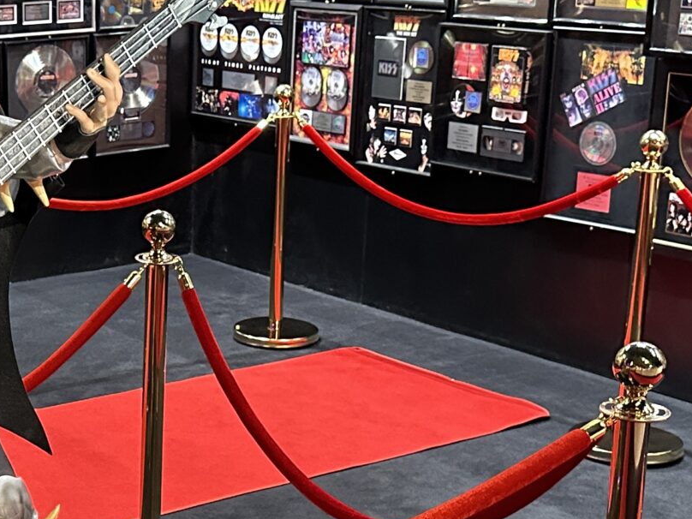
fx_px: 1519
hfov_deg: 24.5
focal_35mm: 76
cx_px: 4
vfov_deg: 19.3
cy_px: 362
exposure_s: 1/60
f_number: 1.78
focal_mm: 6.86
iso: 640
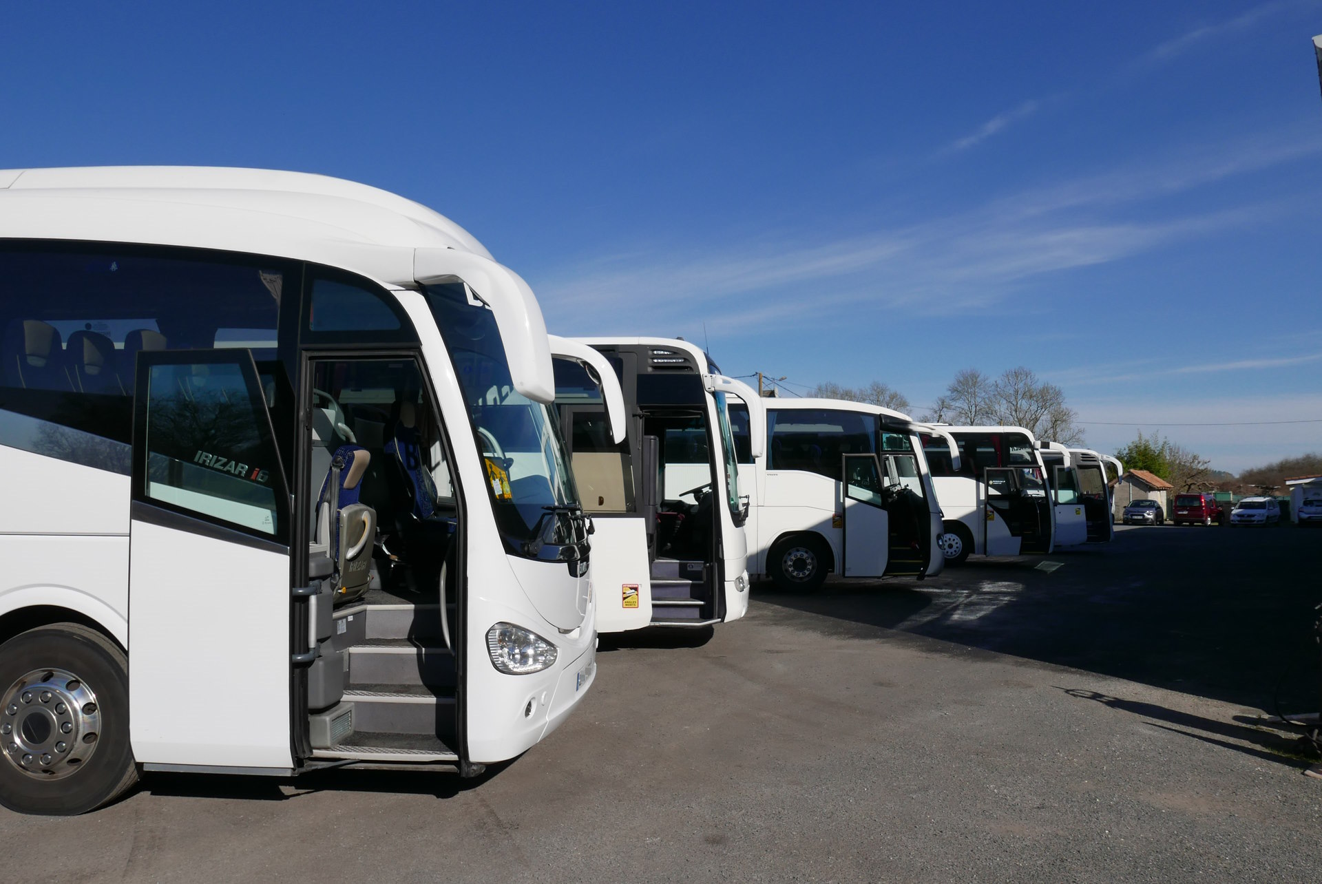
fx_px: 882
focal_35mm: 24
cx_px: 661
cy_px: 442
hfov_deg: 73.7
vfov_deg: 53.2
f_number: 6.3
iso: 200
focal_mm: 10.9
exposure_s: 1/2000
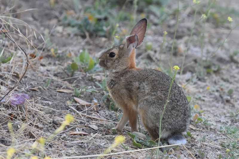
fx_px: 1991
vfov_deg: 4.6
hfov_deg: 6.9
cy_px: 80
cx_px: 120
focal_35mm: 300
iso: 800
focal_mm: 200
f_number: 5
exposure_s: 1/400
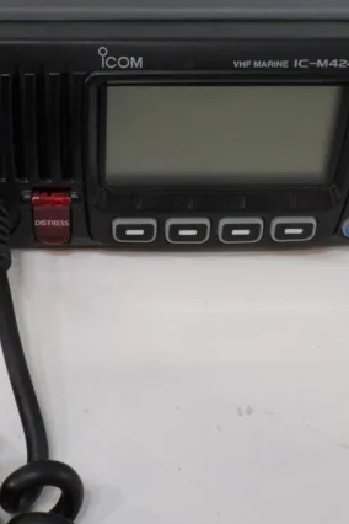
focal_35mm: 55
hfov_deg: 24.5
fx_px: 800
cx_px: 106
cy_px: 175
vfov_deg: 35.9
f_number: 2.5
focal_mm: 4.5
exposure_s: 1/45
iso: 80
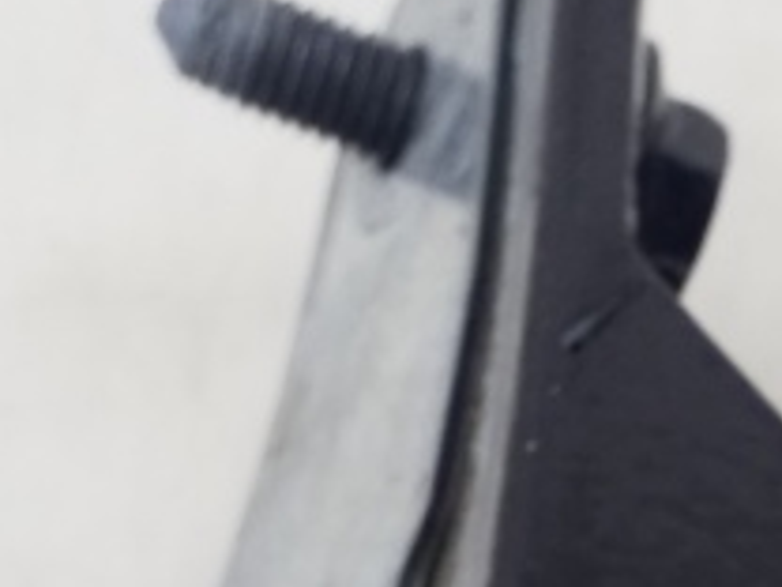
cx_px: 917
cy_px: 662
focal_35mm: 133
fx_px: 3005
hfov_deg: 14.4
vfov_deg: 11.0
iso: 80
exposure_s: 1/50
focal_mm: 3.6
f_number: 1.9
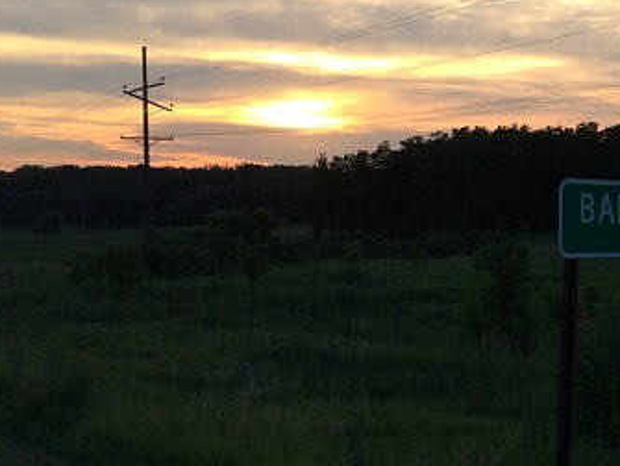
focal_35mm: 73
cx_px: 624
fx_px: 1309
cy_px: 263
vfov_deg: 20.2
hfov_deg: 25.3
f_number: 2.2
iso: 32
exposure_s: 1/526
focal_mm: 4.12
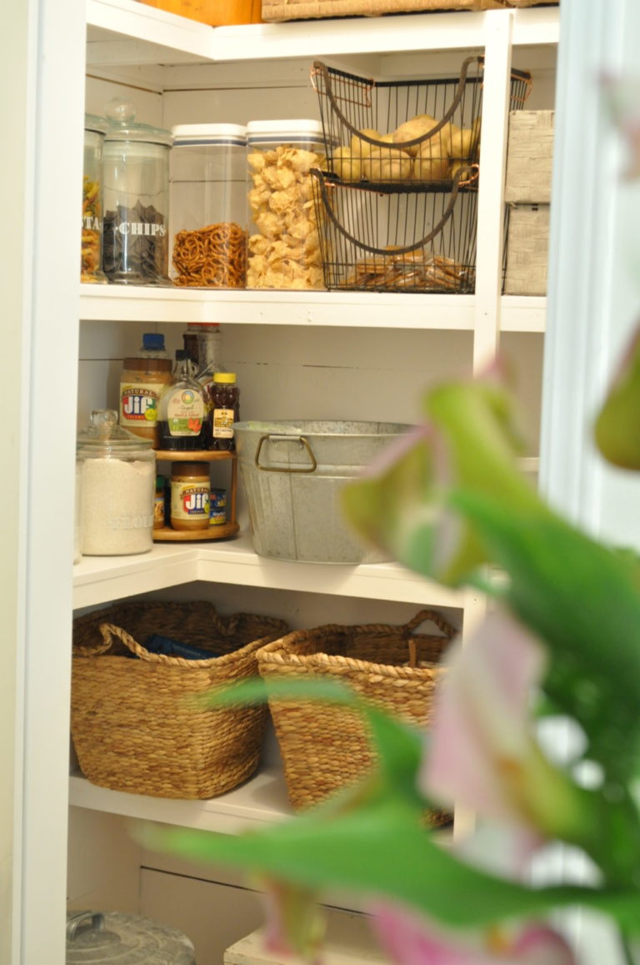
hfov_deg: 22.6
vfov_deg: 33.4
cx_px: 320
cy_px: 482
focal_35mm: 60
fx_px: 1605
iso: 1000
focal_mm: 40
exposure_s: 1/6
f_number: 6.3
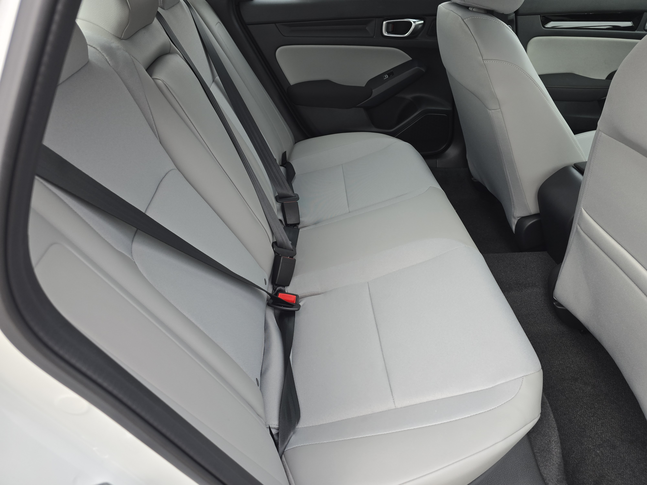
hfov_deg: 73.9
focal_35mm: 23
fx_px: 430
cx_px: 324
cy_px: 242
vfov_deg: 58.9
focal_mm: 6.3
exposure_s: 1/180
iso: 80
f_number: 1.7
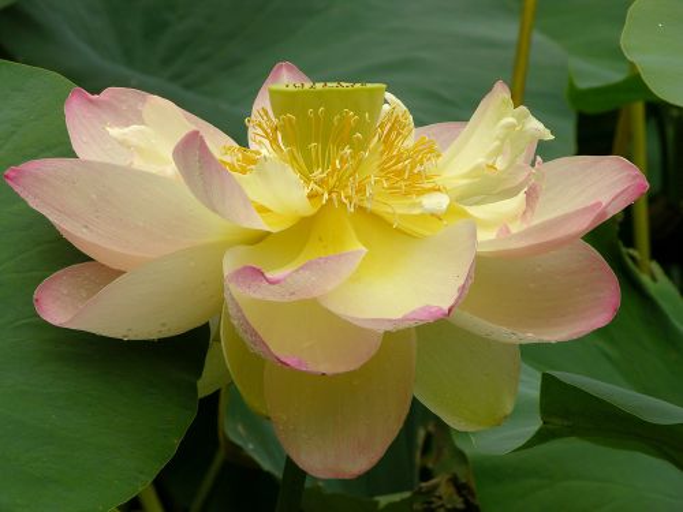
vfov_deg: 2.1
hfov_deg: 2.8
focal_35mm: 712
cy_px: 256
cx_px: 342
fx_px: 14048
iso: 50
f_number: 7.4
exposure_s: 1/107
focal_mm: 71.2
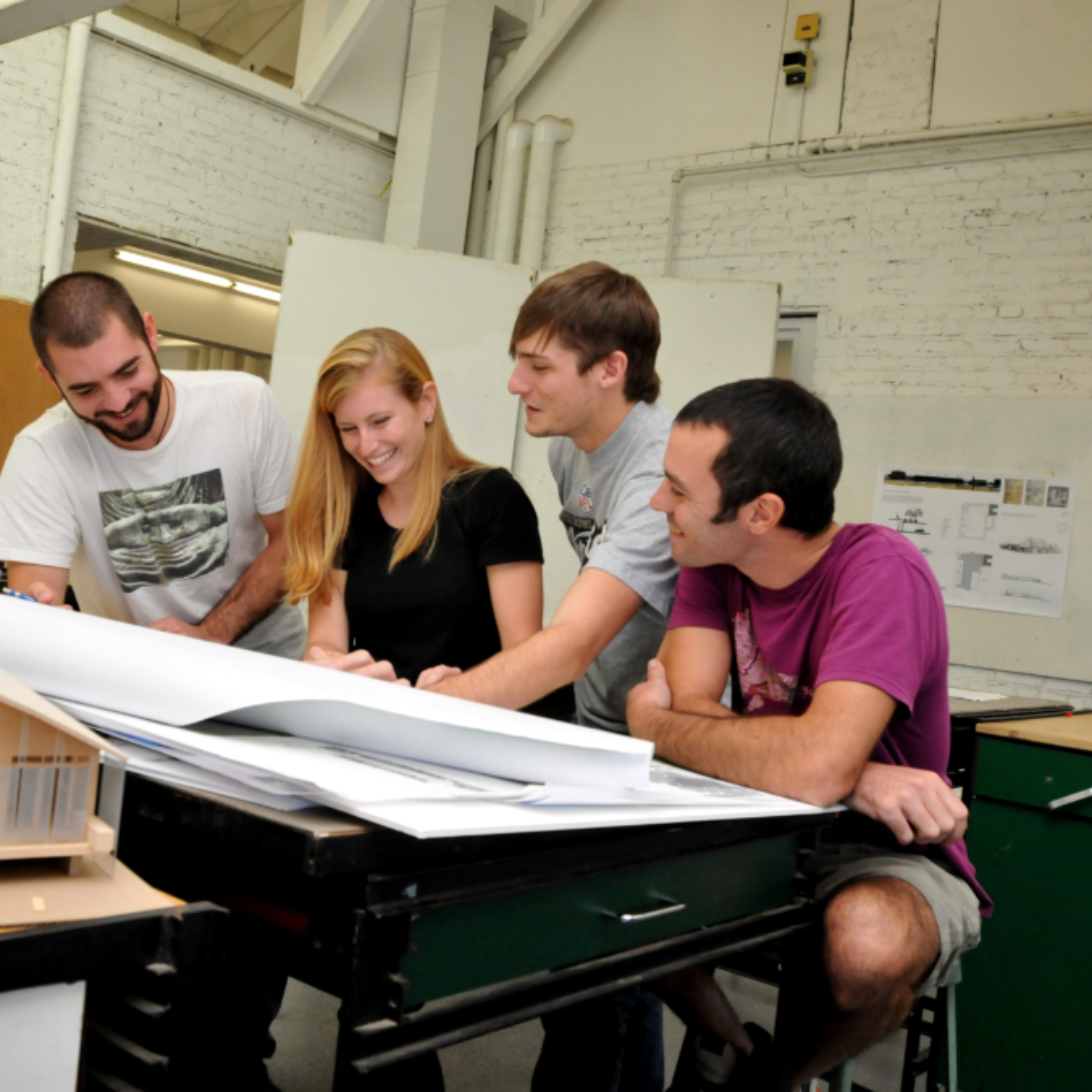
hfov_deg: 45.2
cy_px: 546
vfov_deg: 45.3
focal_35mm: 37
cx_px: 480
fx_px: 1308
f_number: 6.3
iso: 1000
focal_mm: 19
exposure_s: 1/125
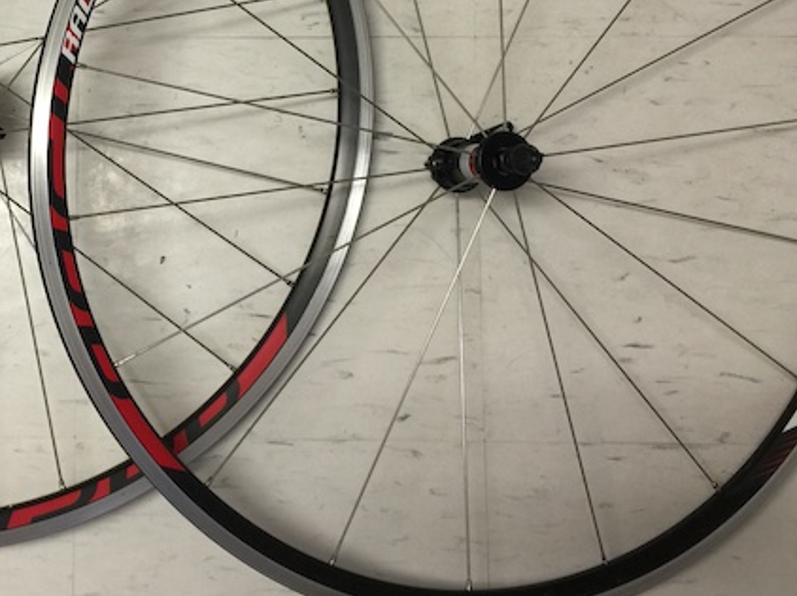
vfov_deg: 26.3
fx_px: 1266
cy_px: 166
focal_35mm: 55
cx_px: 161
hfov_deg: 33.9
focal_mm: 4.15
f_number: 2.2
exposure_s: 1/15
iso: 40
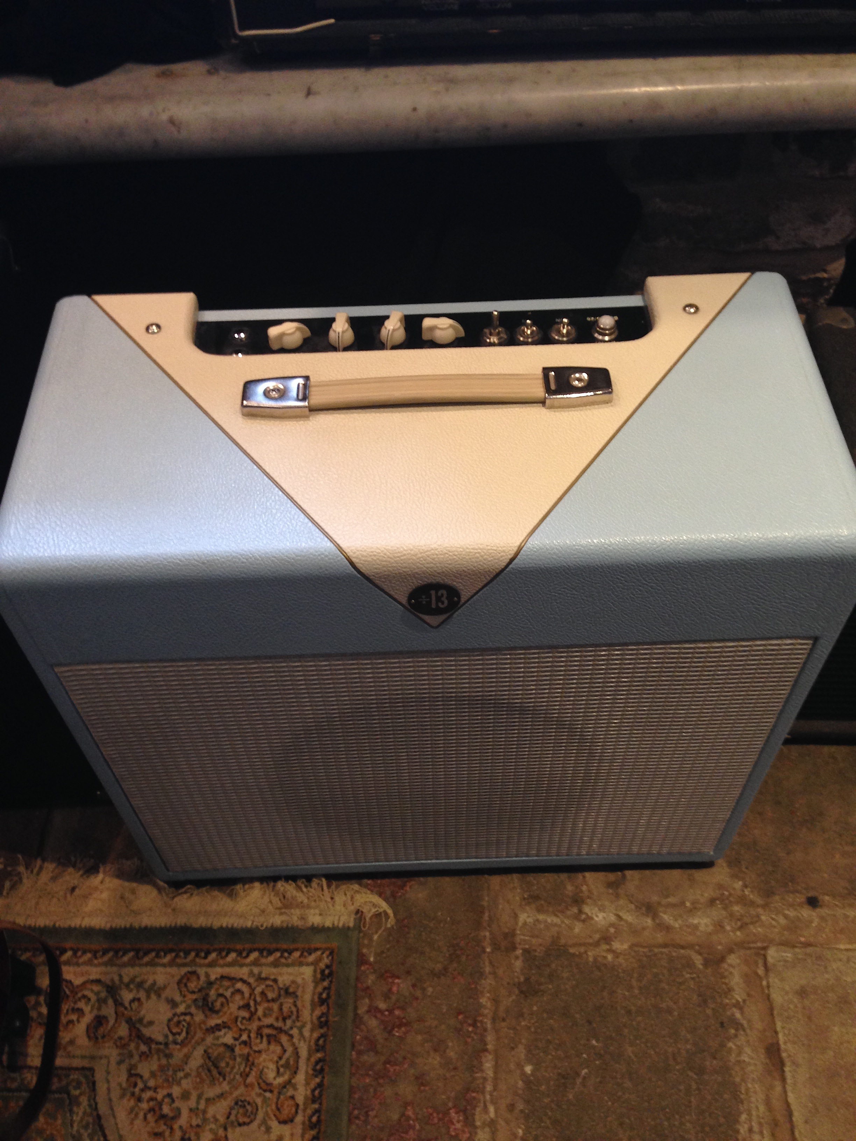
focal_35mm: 33
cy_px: 570
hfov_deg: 42.9
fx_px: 1088
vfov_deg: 55.4
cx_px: 428
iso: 125
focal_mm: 4.12
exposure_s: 1/20
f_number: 2.4
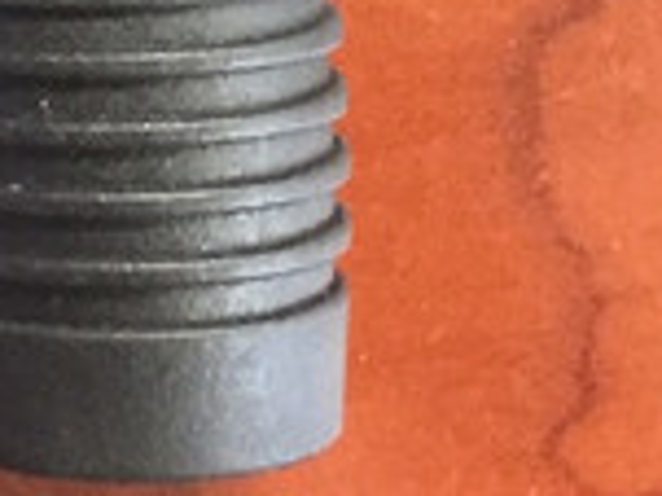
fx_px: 3917
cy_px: -873
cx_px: -747
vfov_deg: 6.7
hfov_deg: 9.0
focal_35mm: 205
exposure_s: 1/15
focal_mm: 4.15
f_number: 2.2
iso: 320
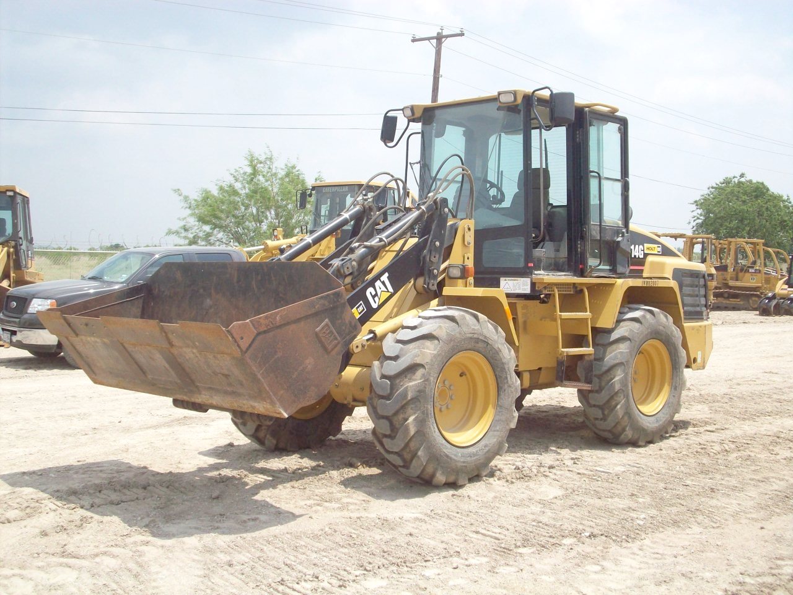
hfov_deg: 41.2
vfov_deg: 31.5
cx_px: 396
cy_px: 298
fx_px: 1054
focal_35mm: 46
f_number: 6.3
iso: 80
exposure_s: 1/298
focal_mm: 7.6
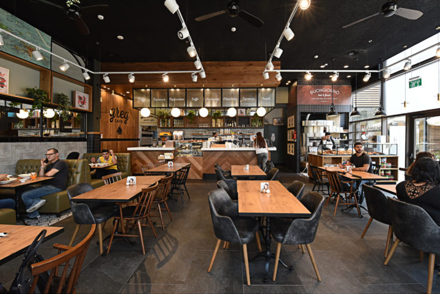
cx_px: 220
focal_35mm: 15
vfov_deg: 77.4
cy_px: 147
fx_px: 183
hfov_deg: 100.4
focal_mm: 15
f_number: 11
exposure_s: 1/60
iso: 2000
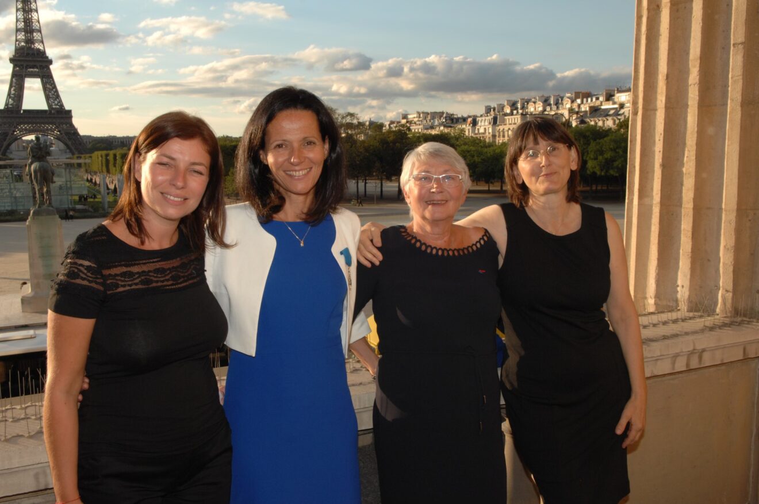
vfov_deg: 38.3
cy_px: 252
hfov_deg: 55.2
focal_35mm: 34
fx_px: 727
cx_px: 380
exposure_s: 1/125
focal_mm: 23
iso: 320
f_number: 13
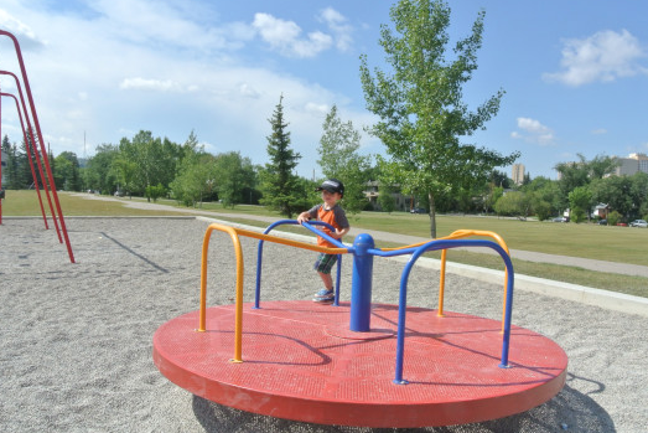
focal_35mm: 31
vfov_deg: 42.3
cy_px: 240
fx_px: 558
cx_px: 344
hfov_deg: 60.2
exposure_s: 1/200
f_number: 16
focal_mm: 10
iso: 400
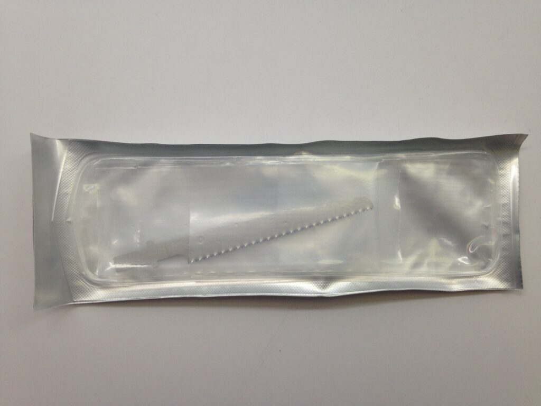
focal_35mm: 33
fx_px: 516
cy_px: 203
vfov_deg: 42.9
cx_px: 270
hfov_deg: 55.4
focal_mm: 4.12
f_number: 2.4
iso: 50
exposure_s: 1/60
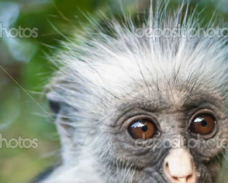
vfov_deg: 7.3
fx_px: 1410
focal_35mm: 209
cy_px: 253
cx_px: 185
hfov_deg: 9.2
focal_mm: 60
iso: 320
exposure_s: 1/125
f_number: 3.3
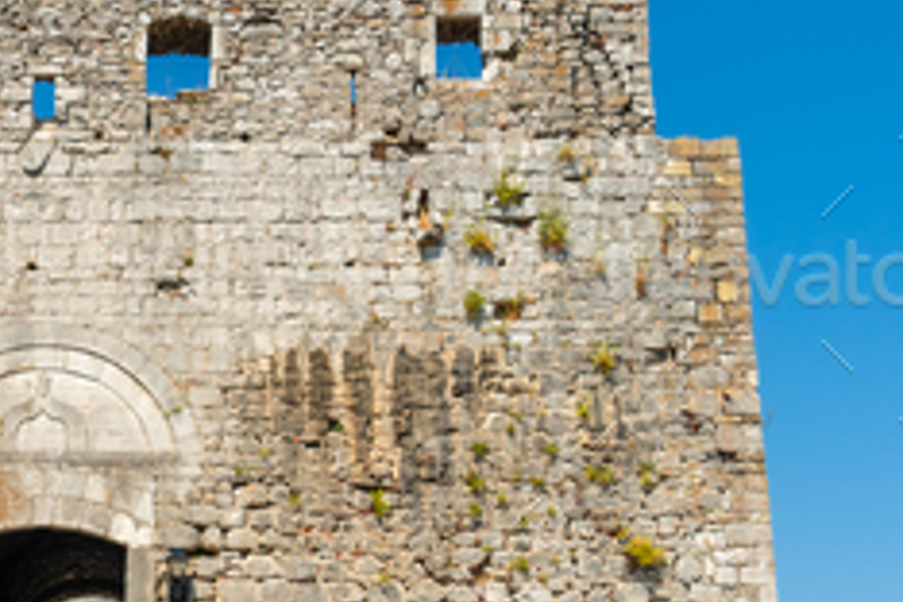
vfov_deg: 21.0
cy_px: 457
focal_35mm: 64
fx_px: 1612
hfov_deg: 30.4
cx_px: 162
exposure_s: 1/800
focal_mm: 17
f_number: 5
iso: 100
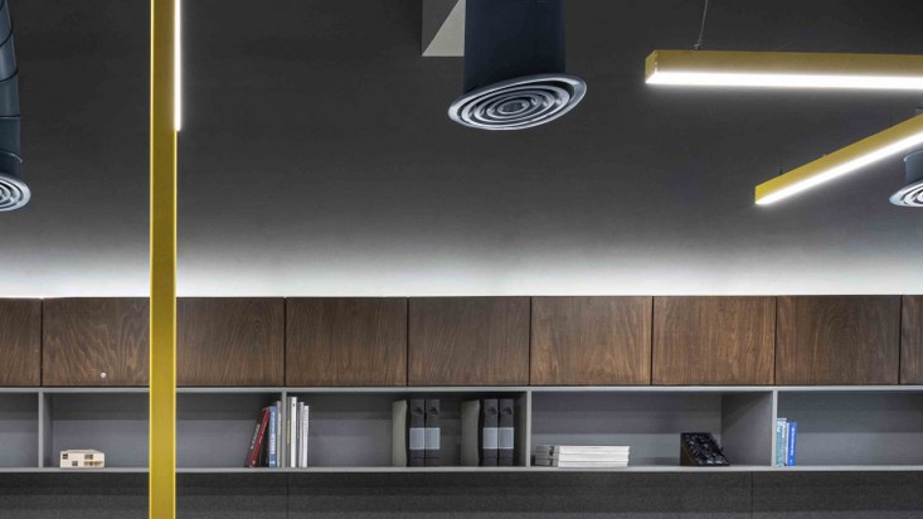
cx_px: 203
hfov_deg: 57.1
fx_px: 783
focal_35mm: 32
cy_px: 473
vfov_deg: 34.5
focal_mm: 14
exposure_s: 1/2.5
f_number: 14
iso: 200
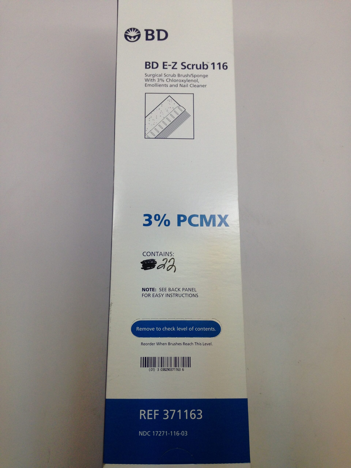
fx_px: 446
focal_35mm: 33
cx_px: 176
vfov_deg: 55.4
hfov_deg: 42.9
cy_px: 234
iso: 80
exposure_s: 1/120
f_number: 2.4
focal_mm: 4.12
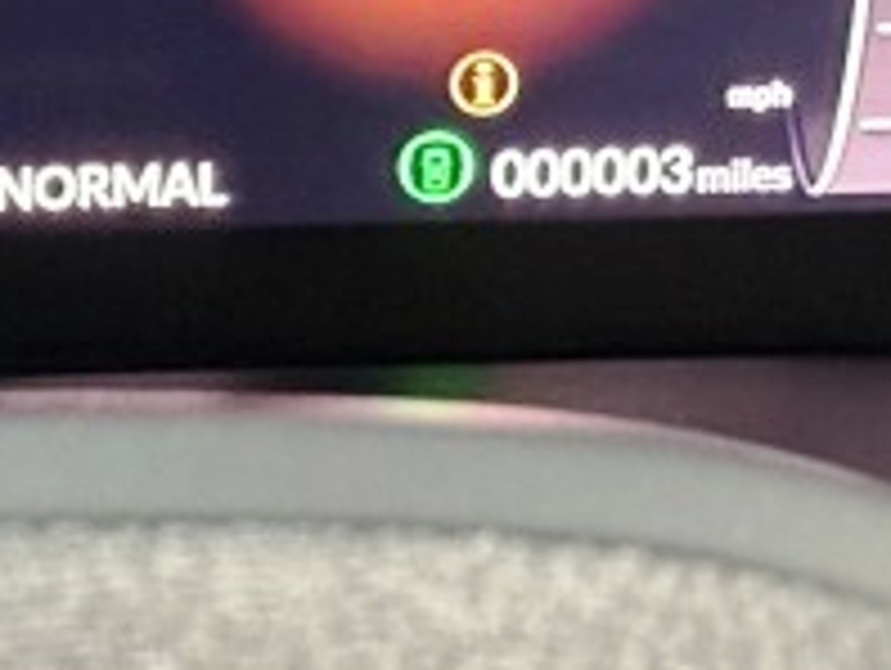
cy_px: -198
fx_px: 6391
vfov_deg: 6.0
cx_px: -198
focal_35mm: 248
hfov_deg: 7.9
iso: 640
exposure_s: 1/24
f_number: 1.78
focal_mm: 6.86
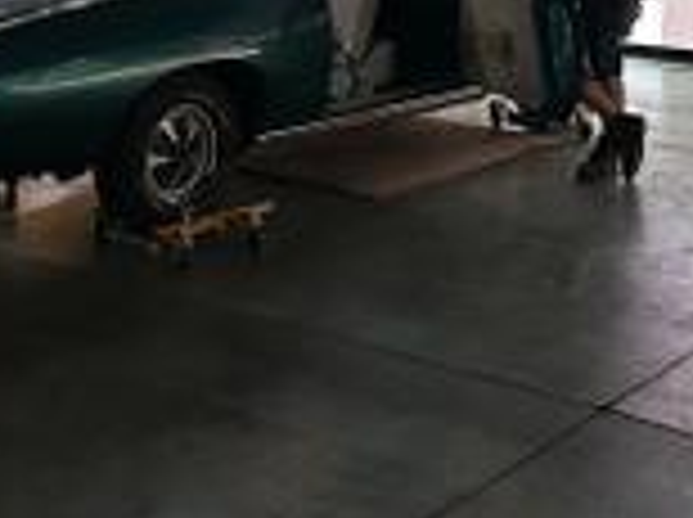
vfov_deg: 18.4
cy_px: -135
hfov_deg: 26.0
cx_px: 374
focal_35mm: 75
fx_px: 1499
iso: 800
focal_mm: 6.86
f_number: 1.78
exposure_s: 1/60
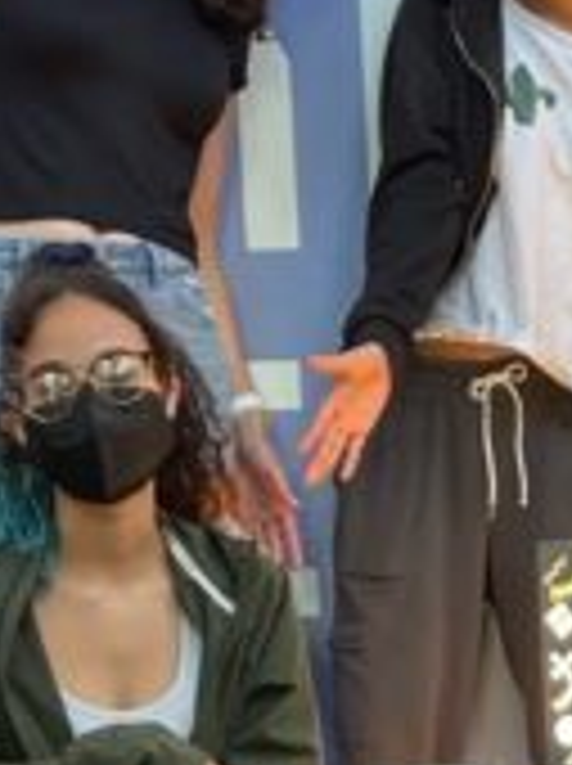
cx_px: 694
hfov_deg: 9.3
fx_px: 3468
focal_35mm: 157
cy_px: 1256
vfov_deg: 11.9
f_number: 1.6
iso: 64
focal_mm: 4.2
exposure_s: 1/60
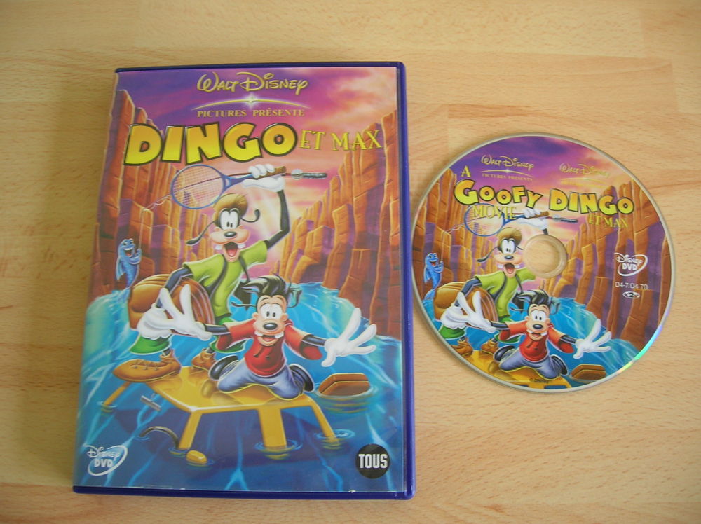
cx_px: 350
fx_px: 688
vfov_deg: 41.7
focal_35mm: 34
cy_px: 262
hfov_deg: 54.0
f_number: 2.9
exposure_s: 1/4.1
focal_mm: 5.7
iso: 54
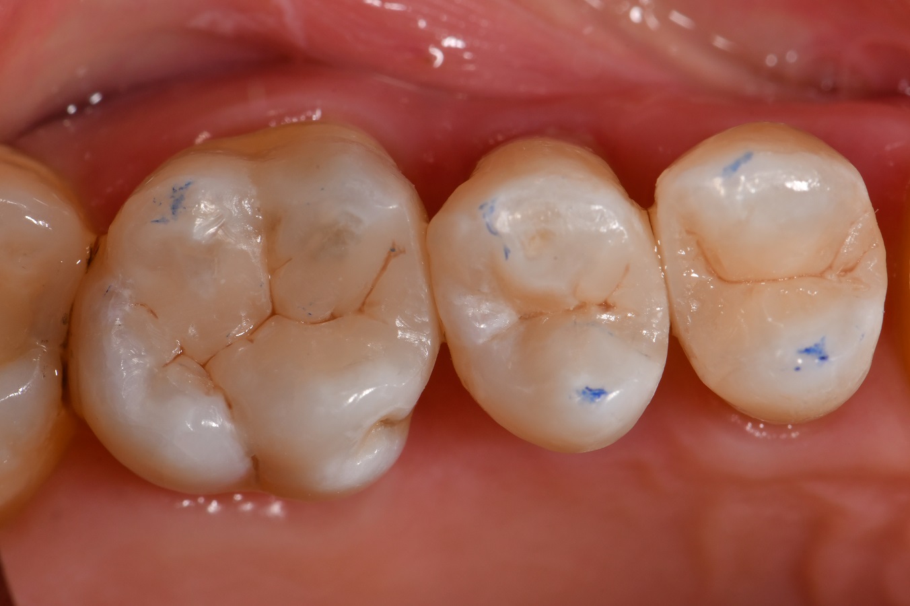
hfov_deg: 13.1
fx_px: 3966
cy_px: 303
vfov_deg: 8.7
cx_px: 455
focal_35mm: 157
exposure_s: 1/160
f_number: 32
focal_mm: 105
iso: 200
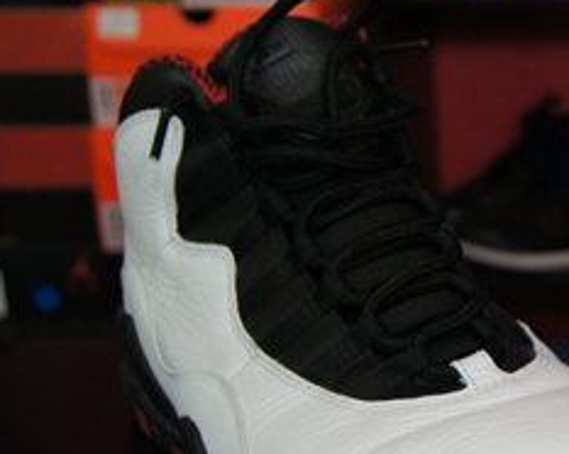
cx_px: 696
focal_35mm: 84
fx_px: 1413
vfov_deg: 18.2
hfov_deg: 21.1
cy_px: 319
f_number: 4
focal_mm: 24
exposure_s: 1/40
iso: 1000
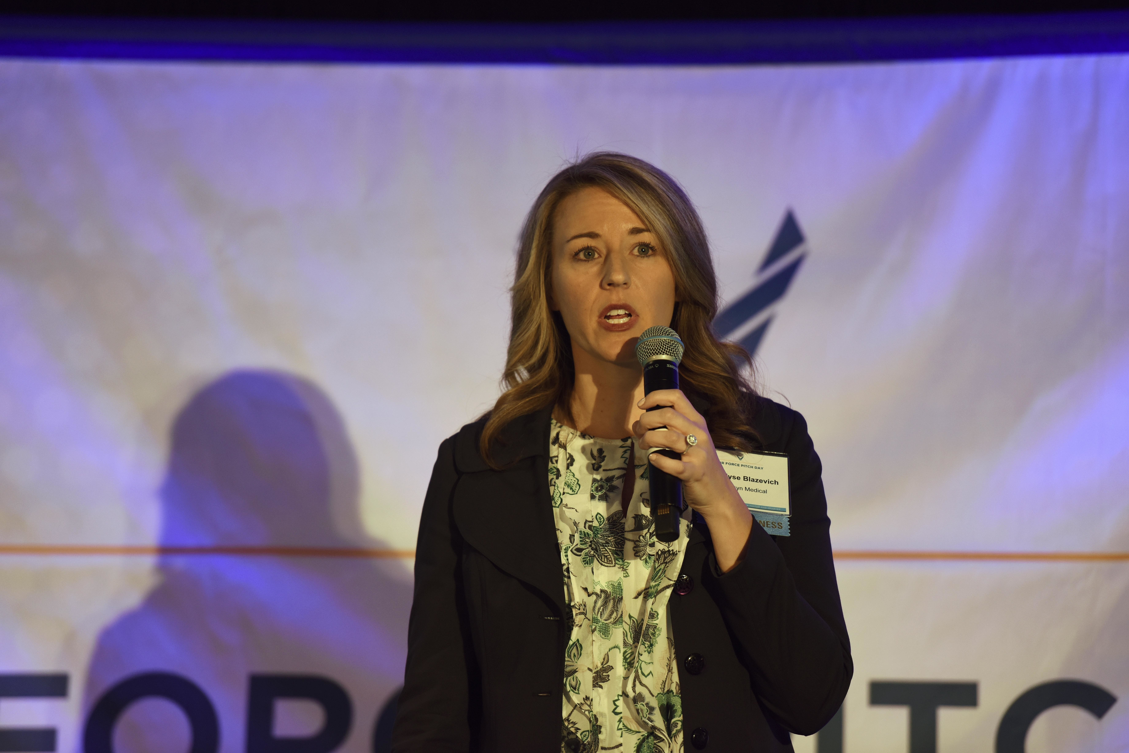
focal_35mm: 200
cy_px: 376
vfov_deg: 6.9
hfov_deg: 10.3
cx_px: 564
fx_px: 6274
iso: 1000
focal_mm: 200
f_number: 2.8
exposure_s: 1/320
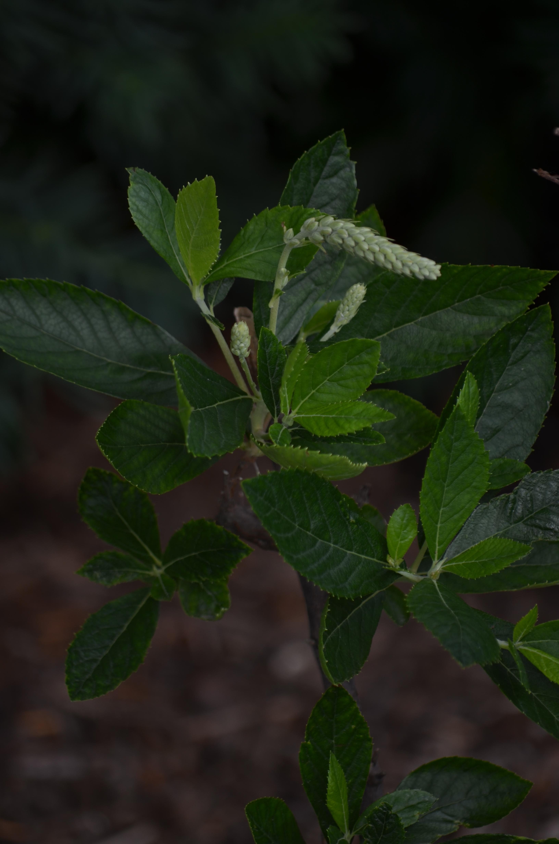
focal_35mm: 300
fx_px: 7019
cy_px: 422
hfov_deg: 4.6
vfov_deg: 6.9
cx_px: 280
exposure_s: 1/250
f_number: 5.6
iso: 100
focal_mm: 200
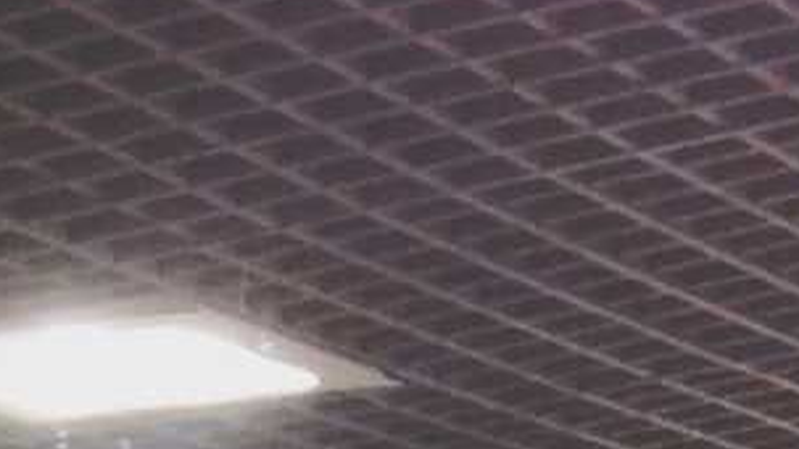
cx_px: -562
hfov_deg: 8.6
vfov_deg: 4.6
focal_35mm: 243
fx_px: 5145
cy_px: 1783
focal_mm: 4.12
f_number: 2.4
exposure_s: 1/20
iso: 125
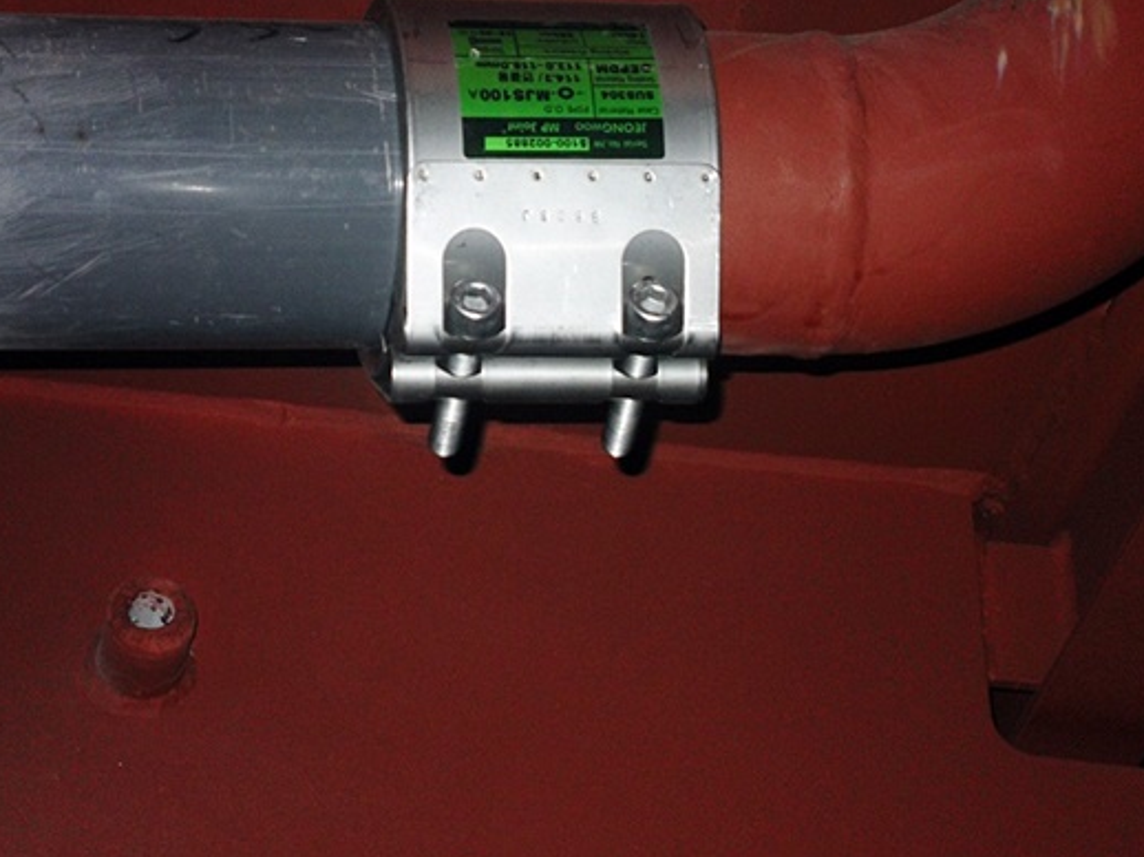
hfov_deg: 14.2
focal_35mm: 139
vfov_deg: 10.7
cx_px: 548
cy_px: 384
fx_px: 4592
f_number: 5.8
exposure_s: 1/60
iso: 200
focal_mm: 21.5
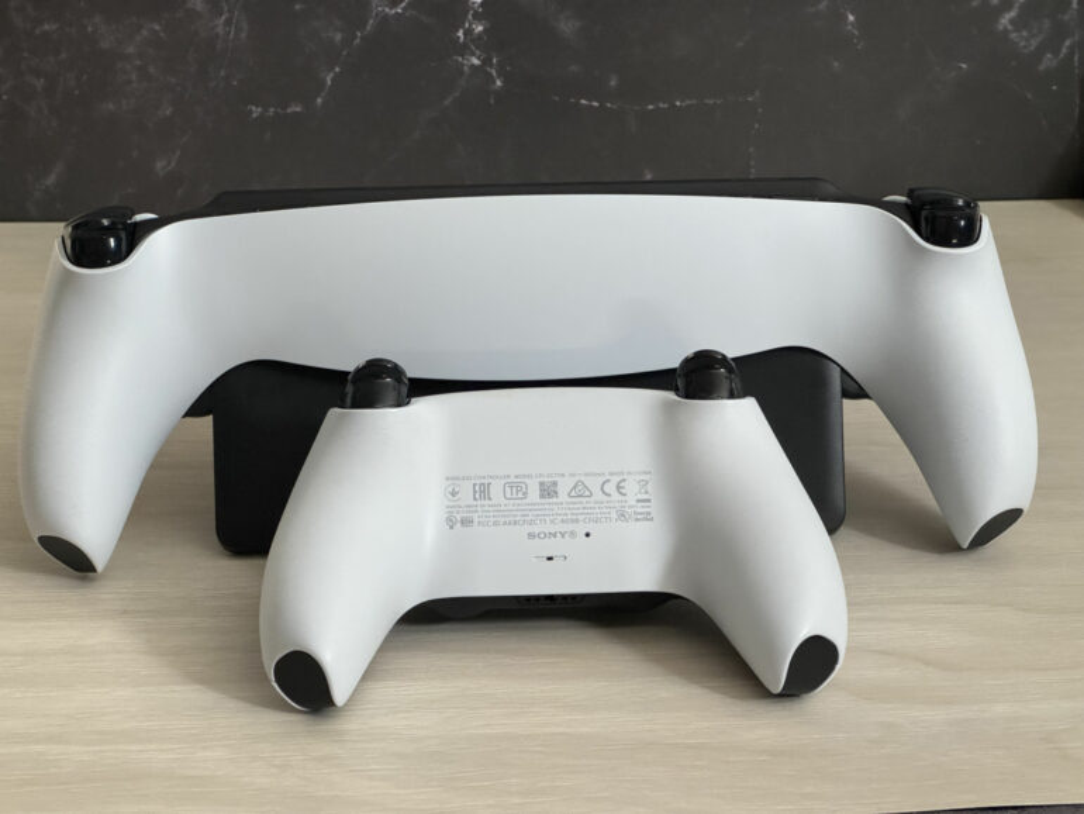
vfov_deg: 19.1
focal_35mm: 77
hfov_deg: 25.3
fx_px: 2412
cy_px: 407
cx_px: 542
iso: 640
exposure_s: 1/53
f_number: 2.8
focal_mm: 9
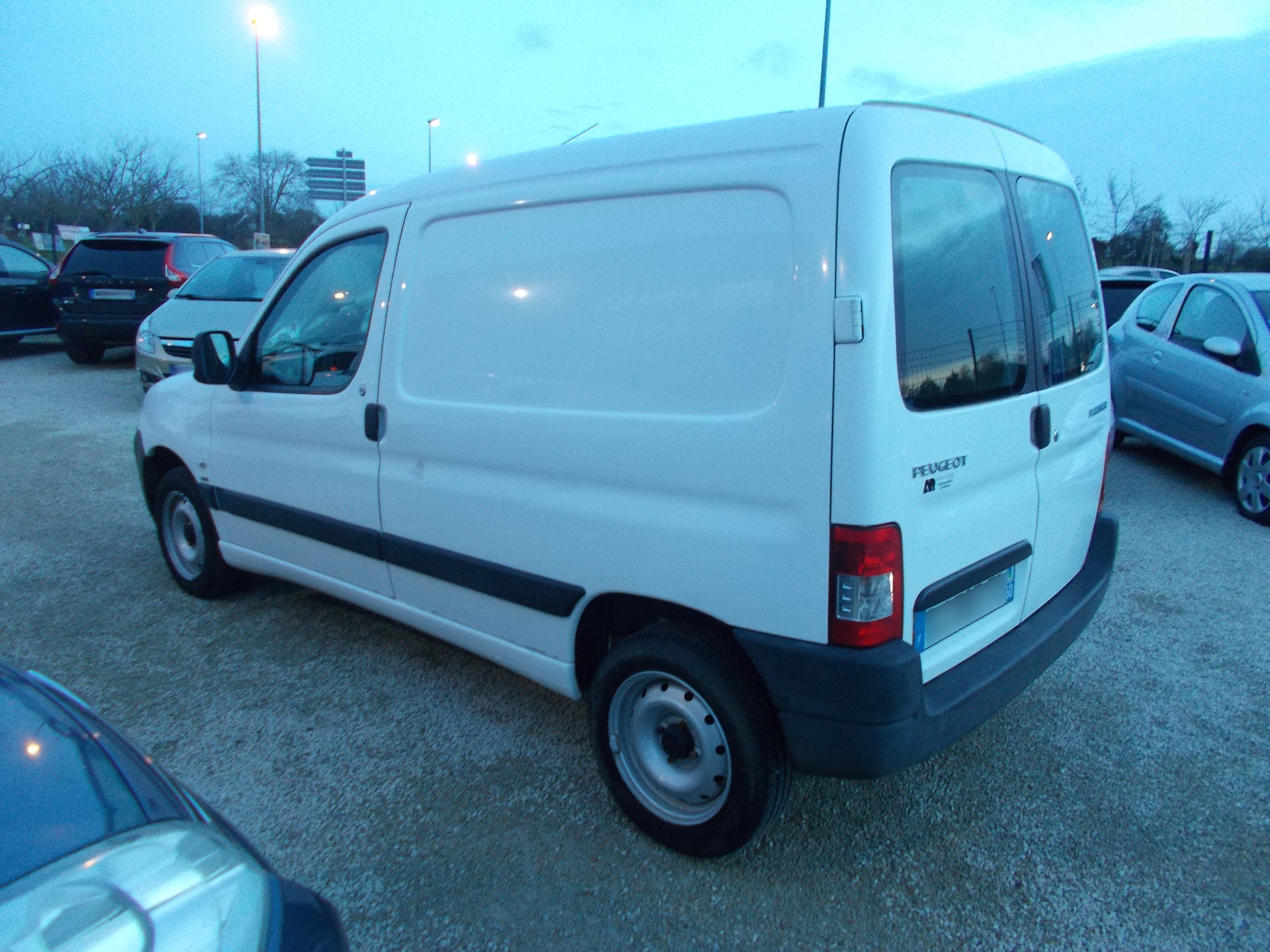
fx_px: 954
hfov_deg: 67.3
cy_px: 476
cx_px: 635
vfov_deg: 53.1
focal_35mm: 26
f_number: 3.2
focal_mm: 4.6
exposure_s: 1/25
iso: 180
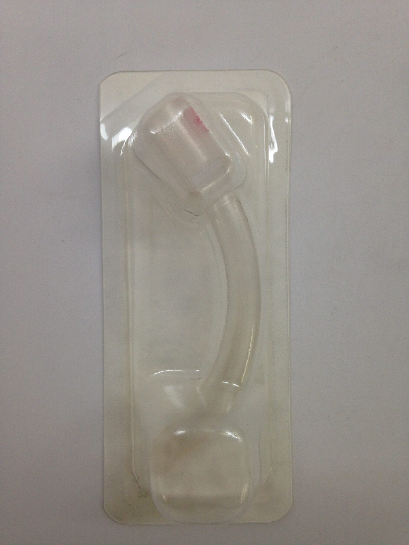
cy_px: 272
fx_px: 520
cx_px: 204
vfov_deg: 55.4
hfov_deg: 42.9
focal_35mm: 33
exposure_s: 1/120
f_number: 2.4
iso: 64
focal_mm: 4.12
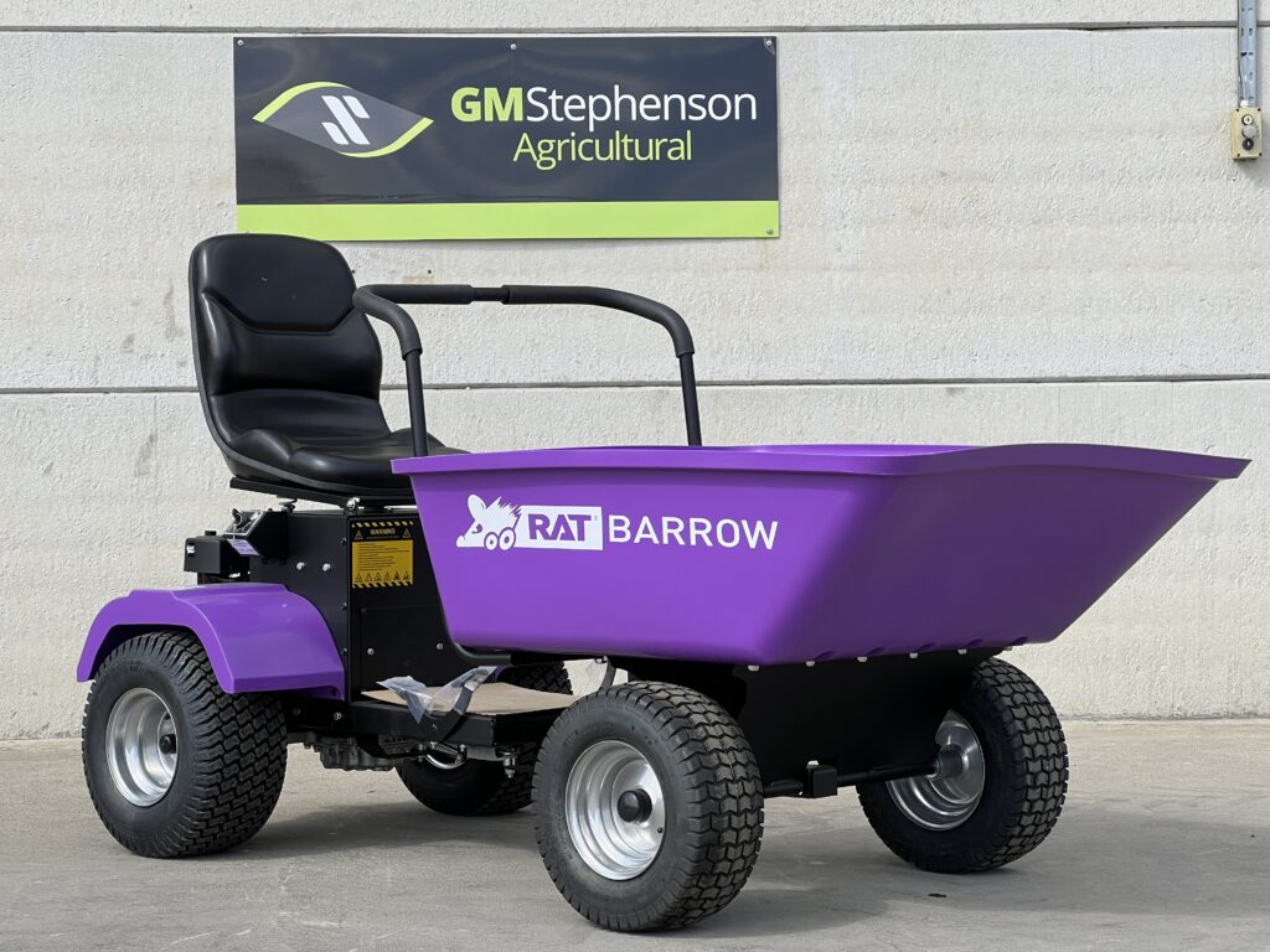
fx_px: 2825
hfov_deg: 25.3
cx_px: 635
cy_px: 476
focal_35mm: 77
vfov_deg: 19.1
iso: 32
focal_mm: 9
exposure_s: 1/464
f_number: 2.8
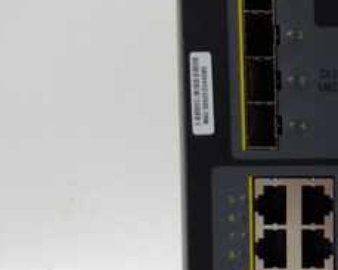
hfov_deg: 24.4
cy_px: 176
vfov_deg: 22.1
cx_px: 427
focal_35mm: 69
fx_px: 690
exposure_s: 1/33
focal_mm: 3.79
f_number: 2
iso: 458
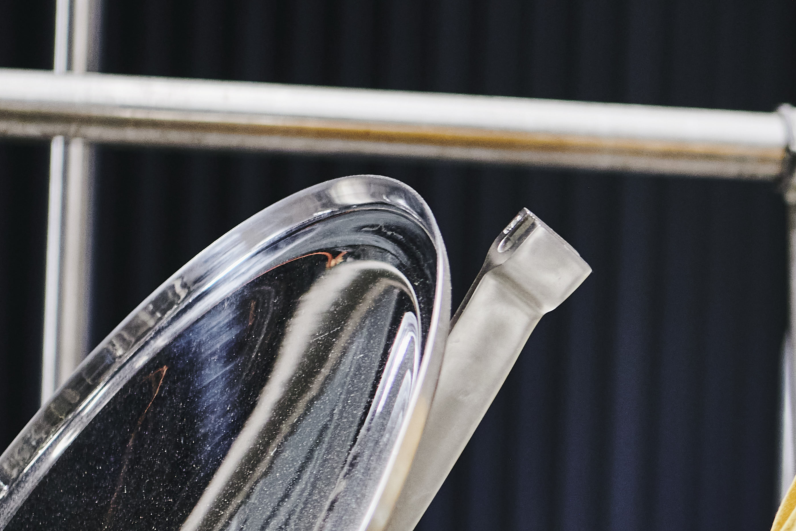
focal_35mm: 202
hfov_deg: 10.0
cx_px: 1031
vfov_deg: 6.8
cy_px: 399
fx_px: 4466
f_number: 2.8
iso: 800
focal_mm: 70
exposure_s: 1/160
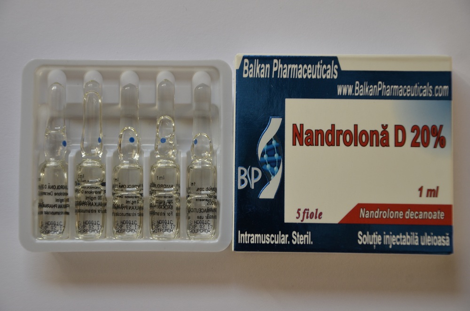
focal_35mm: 99
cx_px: 235
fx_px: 1290
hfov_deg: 20.7
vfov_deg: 13.8
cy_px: 156
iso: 400
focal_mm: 66
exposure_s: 1/125
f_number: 5.6
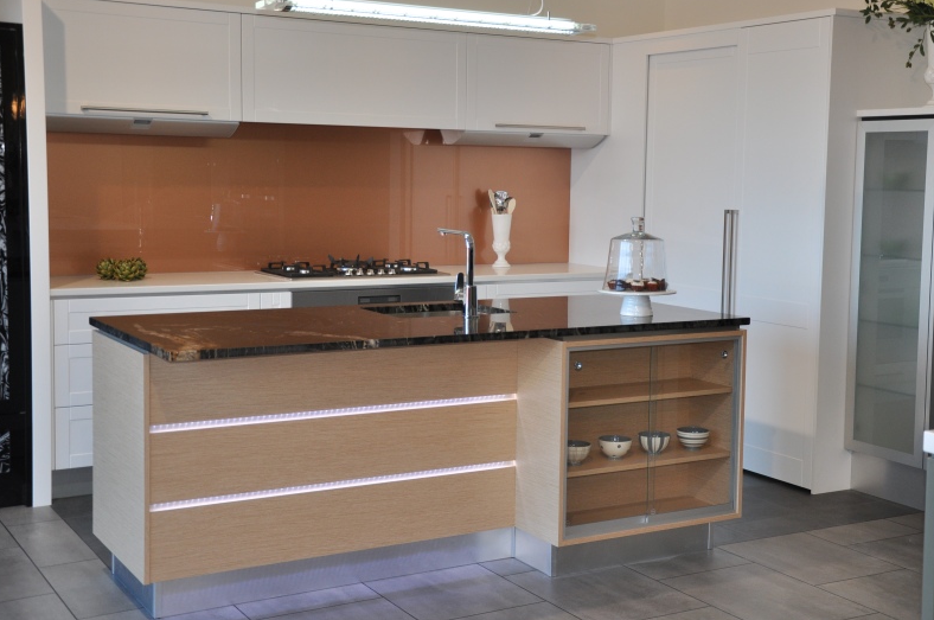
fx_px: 1244
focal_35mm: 48
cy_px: 285
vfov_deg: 28.0
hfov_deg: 41.1
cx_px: 527
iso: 400
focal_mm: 28
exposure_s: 1/200
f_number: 4
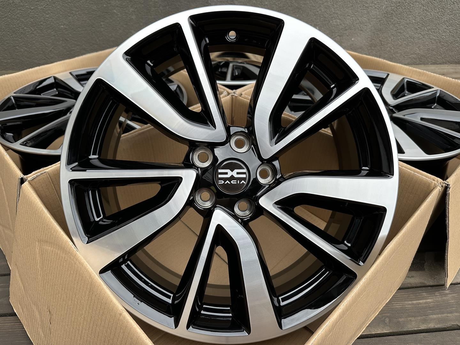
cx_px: 230
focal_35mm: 24
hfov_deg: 71.6
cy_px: 172
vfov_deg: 56.8
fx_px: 319
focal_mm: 6.86
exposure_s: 1/564
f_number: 1.78
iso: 80
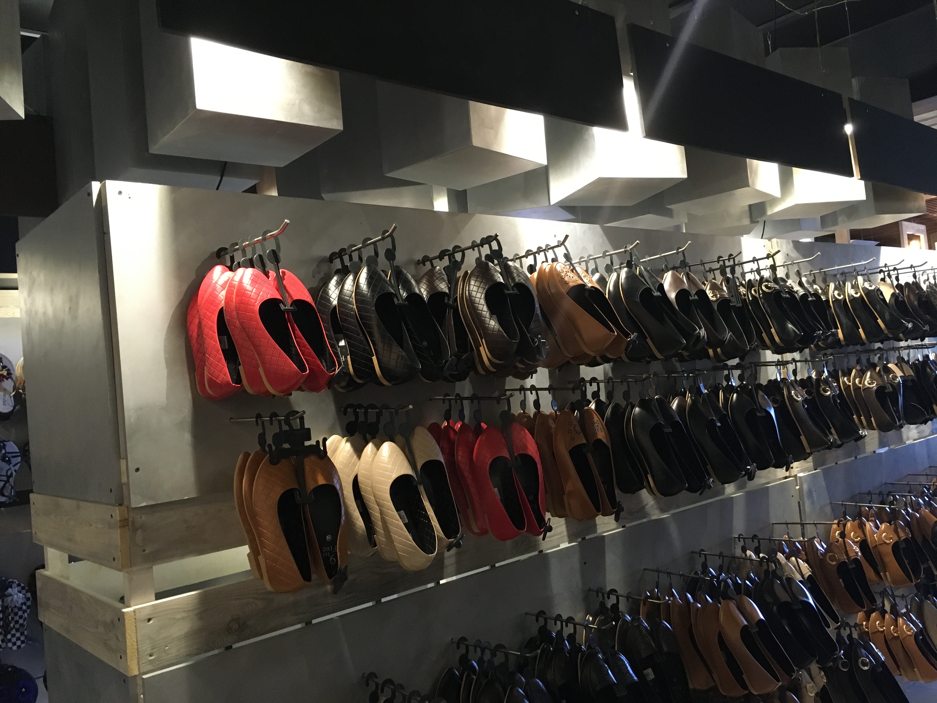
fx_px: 785
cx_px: 468
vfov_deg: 48.2
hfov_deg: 61.7
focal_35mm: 29
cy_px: 352
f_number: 2.2
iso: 250
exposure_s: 1/25
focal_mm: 4.15
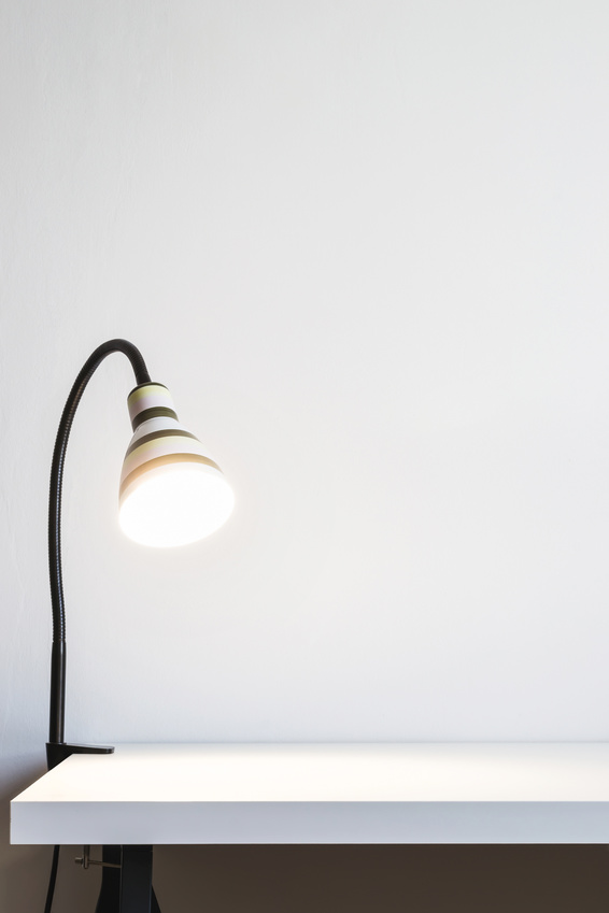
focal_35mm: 75
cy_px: 456
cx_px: 304
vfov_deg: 27.0
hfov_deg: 18.2
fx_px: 1903
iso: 100
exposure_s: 1/4
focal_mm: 50
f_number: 11
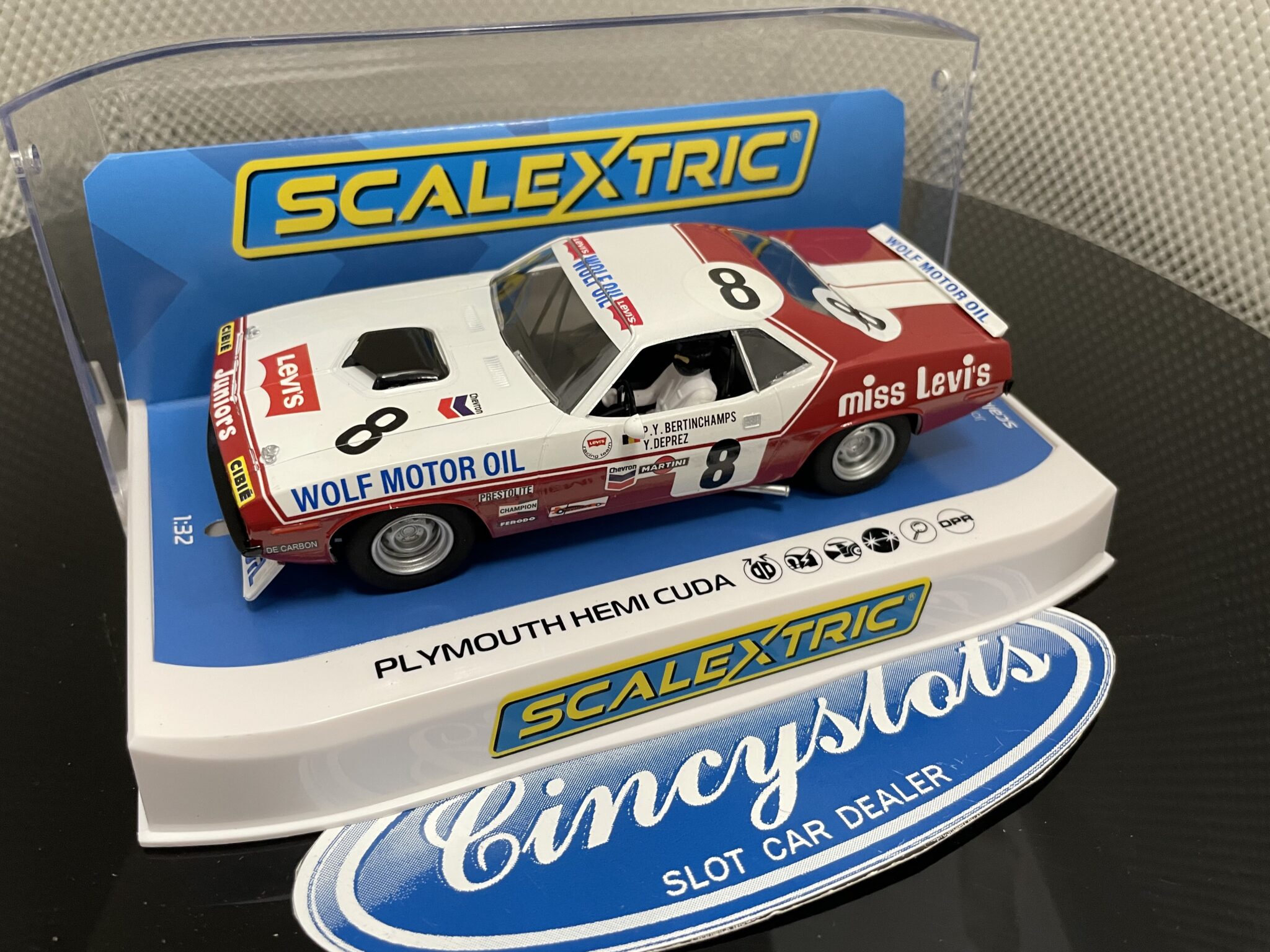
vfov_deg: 53.1
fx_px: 954
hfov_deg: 67.3
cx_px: 635
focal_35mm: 26
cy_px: 476
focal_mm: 4.2
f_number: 1.6
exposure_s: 1/60
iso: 200
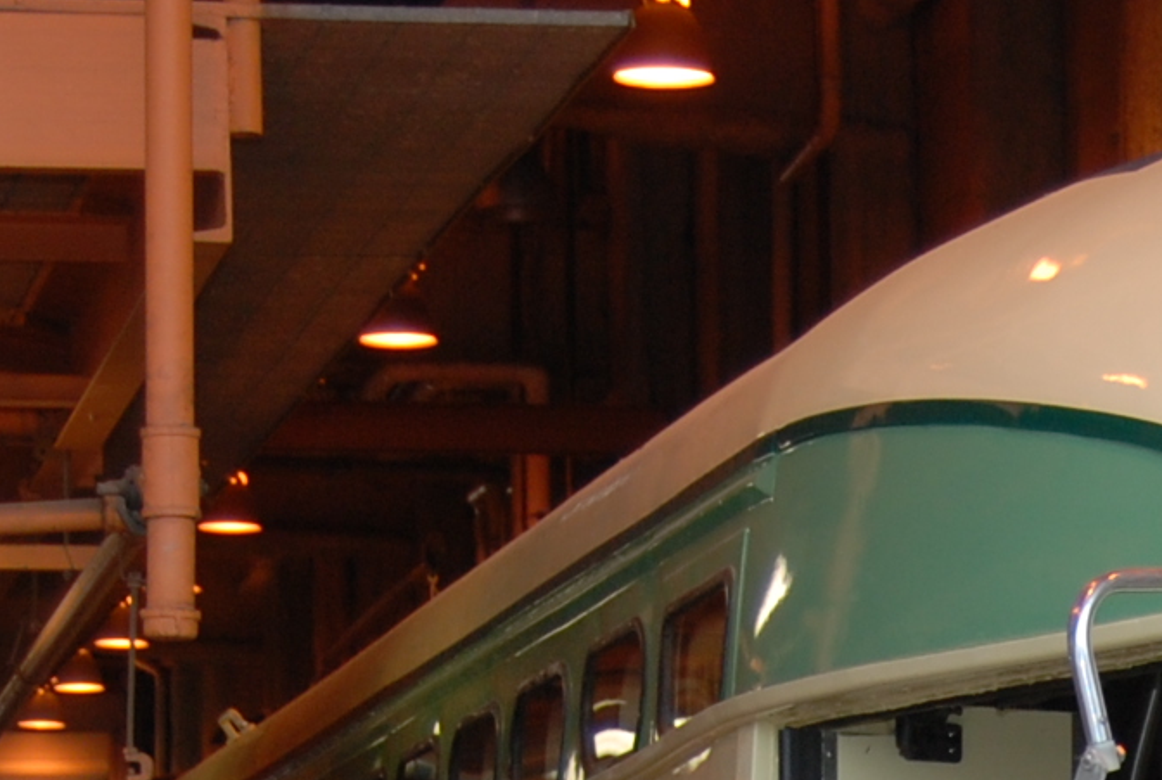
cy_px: 1515
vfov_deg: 6.5
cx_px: 1491
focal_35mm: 207
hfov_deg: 9.7
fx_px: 6695
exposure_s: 1/80
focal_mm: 32
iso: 200
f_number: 4.5
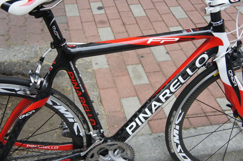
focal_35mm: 48
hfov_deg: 41.1
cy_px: 80
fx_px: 324
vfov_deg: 28.0
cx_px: 122
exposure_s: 1/60
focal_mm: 32
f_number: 4.5
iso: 200
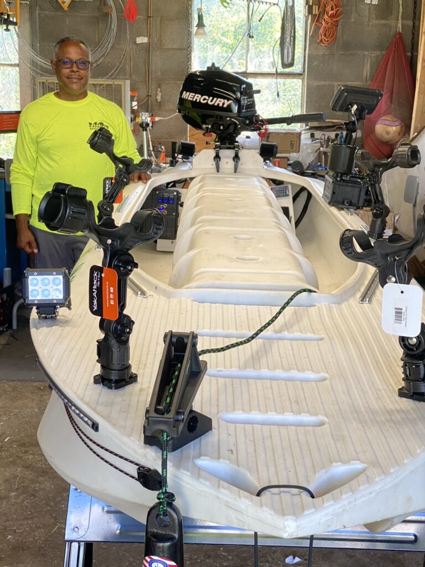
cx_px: 212
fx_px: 851
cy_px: 284
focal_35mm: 52
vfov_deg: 36.8
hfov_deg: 28.0
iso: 100
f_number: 2
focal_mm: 6
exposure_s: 1/120
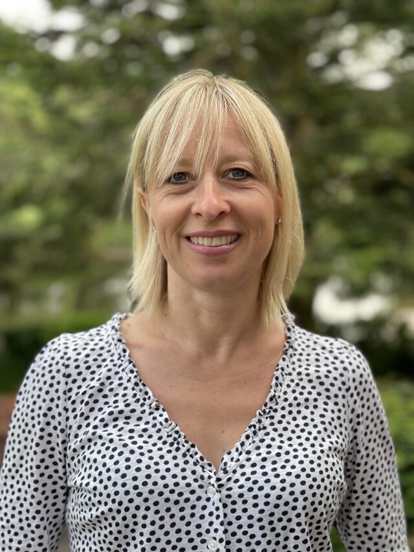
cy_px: 276
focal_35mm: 64
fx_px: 1020
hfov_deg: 22.9
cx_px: 207
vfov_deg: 30.3
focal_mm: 7.5
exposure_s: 1/121
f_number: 2.2
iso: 40
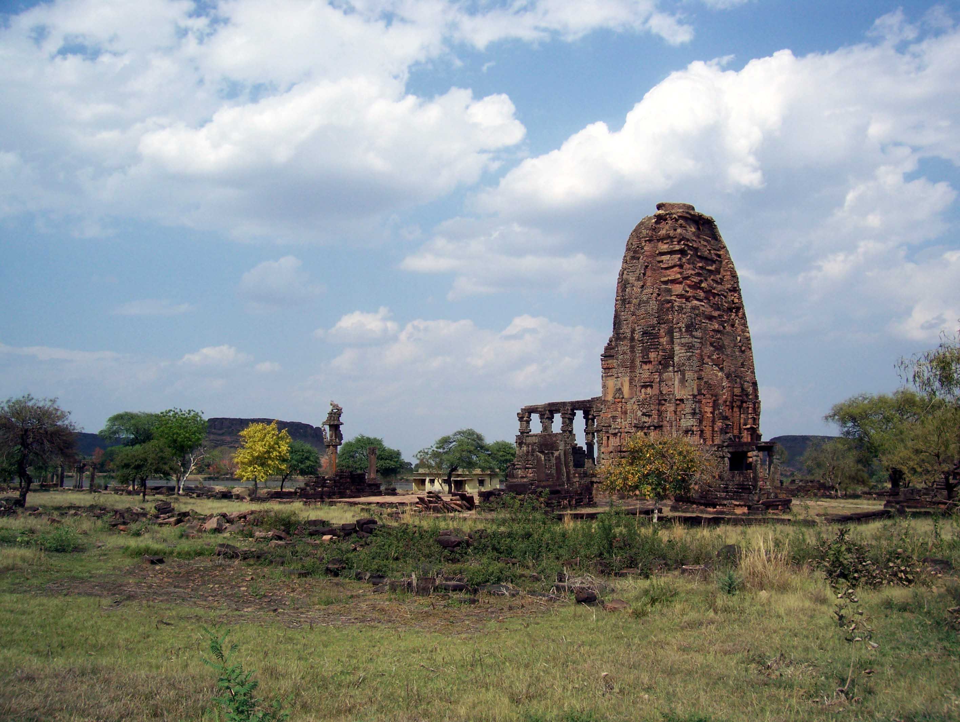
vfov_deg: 41.8
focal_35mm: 34
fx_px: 944
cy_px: 361
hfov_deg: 53.9
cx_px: 480
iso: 80
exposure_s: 1/800
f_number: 5.1
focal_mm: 5.6
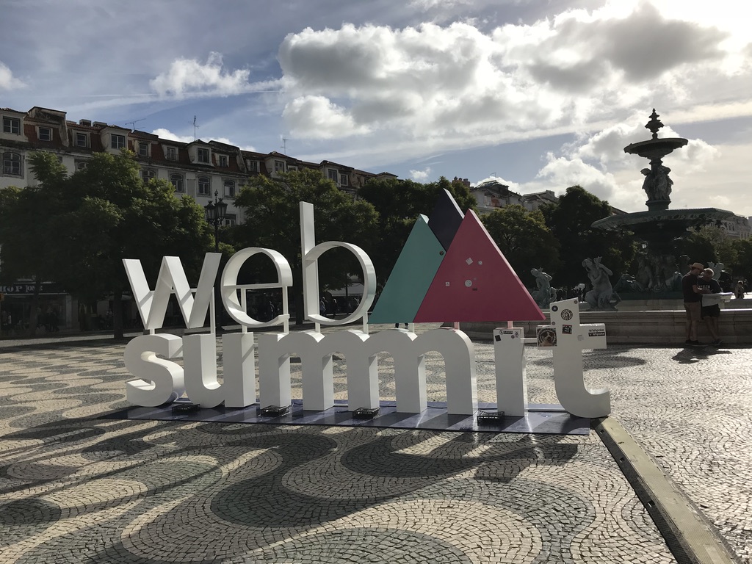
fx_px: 608
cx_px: 376
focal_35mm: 28
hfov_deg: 63.4
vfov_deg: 49.7
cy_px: 282
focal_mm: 3.99
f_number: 1.8
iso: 20
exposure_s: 1/6410
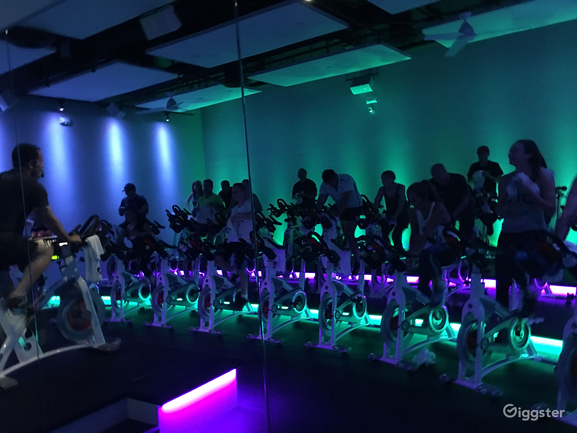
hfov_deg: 61.7
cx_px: 288
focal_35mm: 29
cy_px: 216
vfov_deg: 48.2
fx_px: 483
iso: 250
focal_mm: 4.15
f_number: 2.2
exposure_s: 1/4
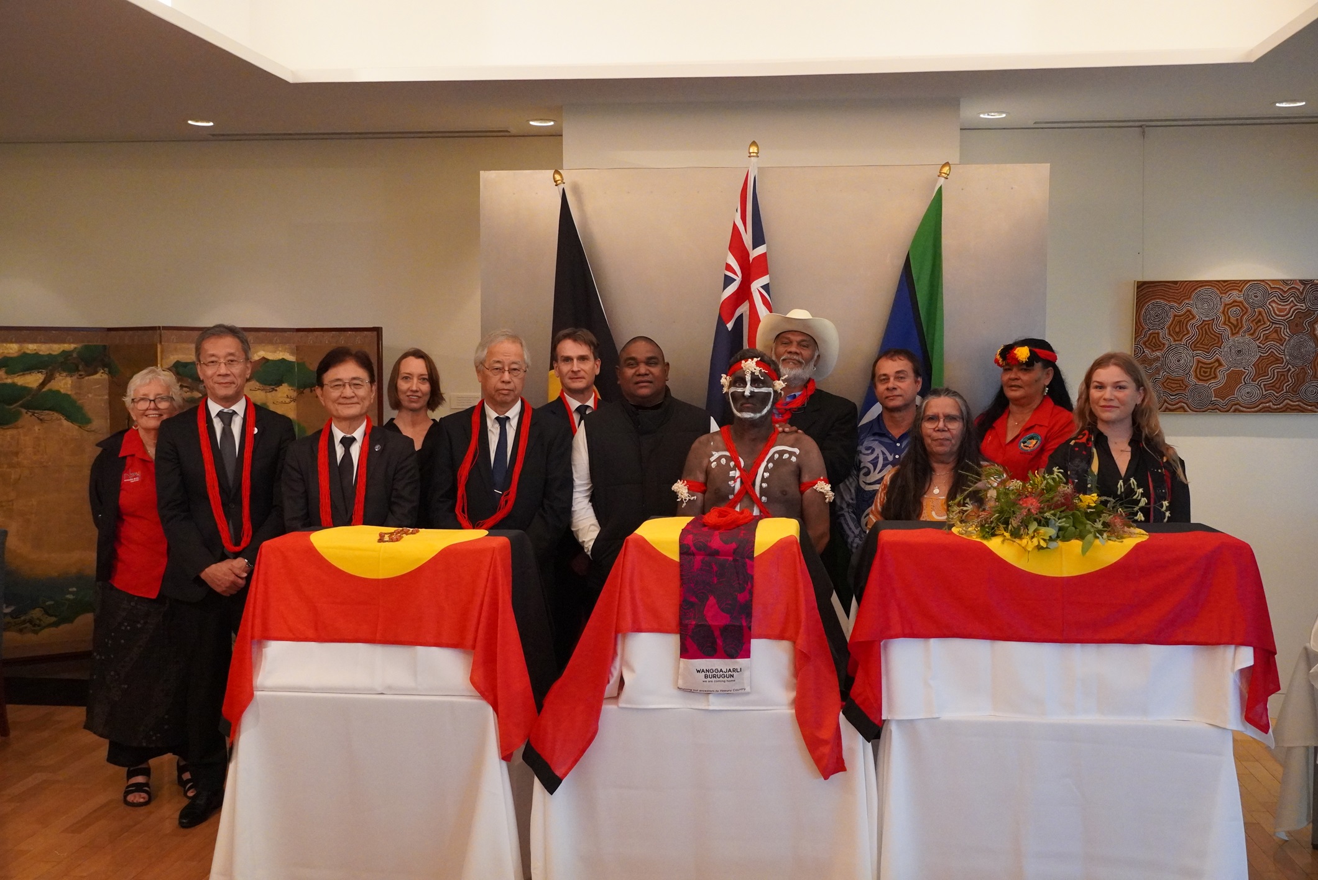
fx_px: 1374
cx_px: 659
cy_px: 440
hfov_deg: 51.3
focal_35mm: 38
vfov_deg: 35.5
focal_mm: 25
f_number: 4
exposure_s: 1/125
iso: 6400
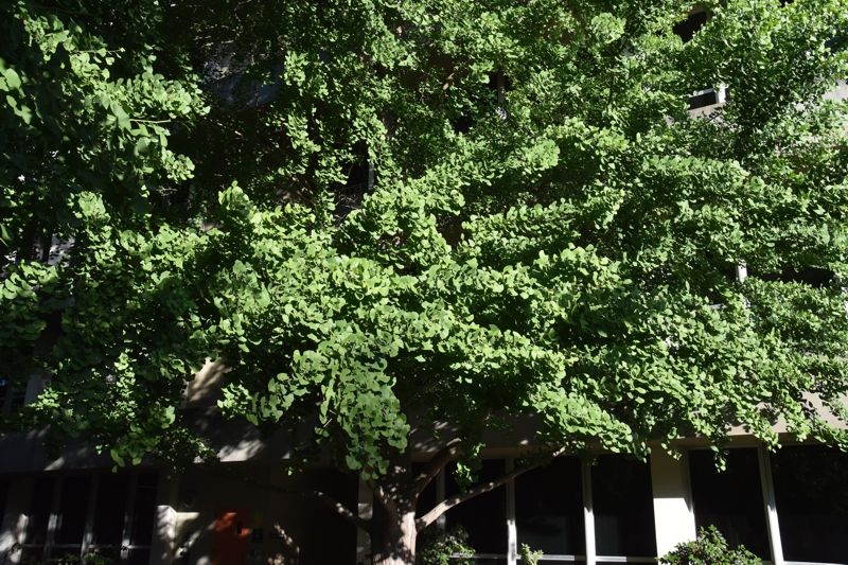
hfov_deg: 57.2
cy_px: 282
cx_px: 424
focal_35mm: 33
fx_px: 777
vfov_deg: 40.0
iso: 720
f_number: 8
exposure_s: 1/500
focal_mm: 22
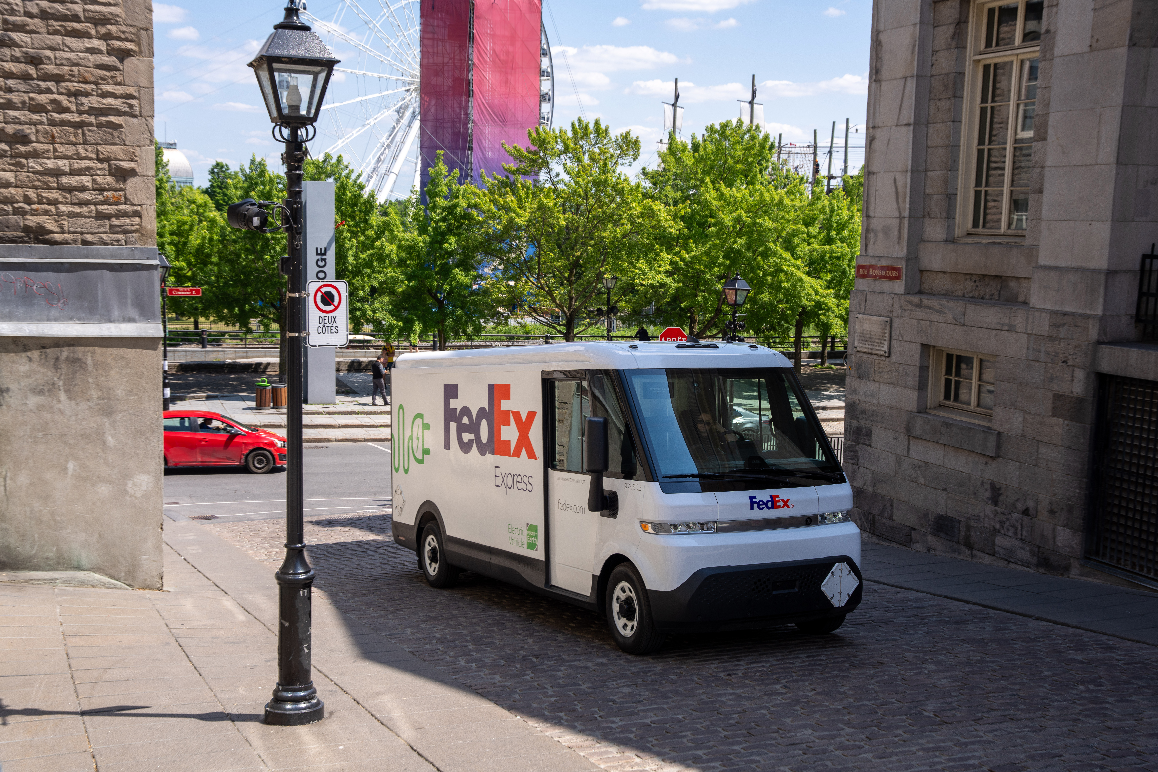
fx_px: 1377
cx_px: 579
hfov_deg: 45.6
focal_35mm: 43
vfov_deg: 31.3
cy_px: 386
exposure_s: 1/400
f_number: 5.6
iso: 100
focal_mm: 42.8
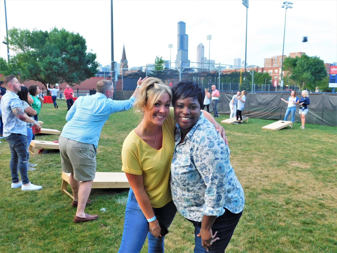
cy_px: 126
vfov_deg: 46.8
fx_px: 292
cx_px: 168
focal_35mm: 30
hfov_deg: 60.0
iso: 125
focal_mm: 5.3
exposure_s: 1/60
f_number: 3.2
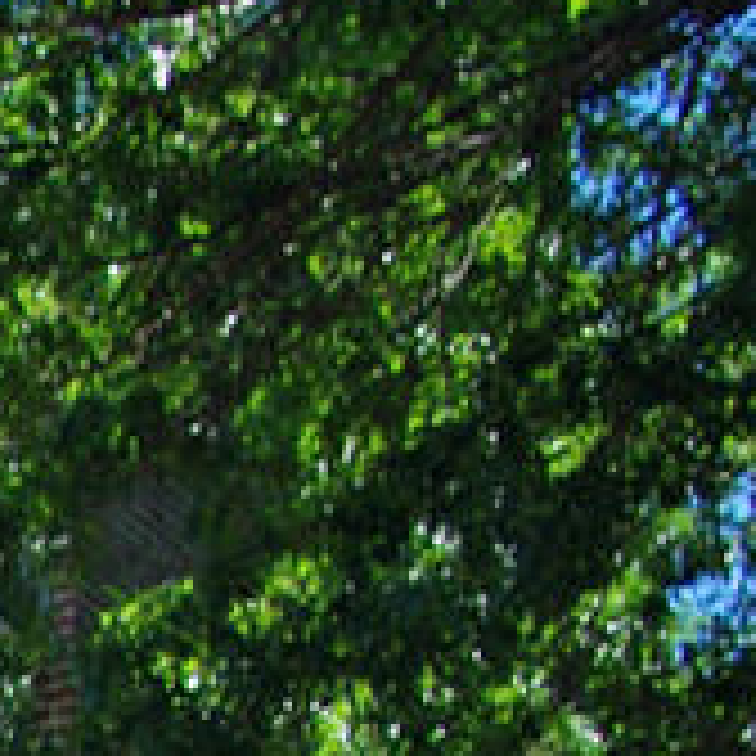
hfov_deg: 7.5
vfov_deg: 7.9
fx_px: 5115
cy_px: 1739
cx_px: -1462
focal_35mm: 207
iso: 100
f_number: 6.7
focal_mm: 23
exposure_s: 1/125
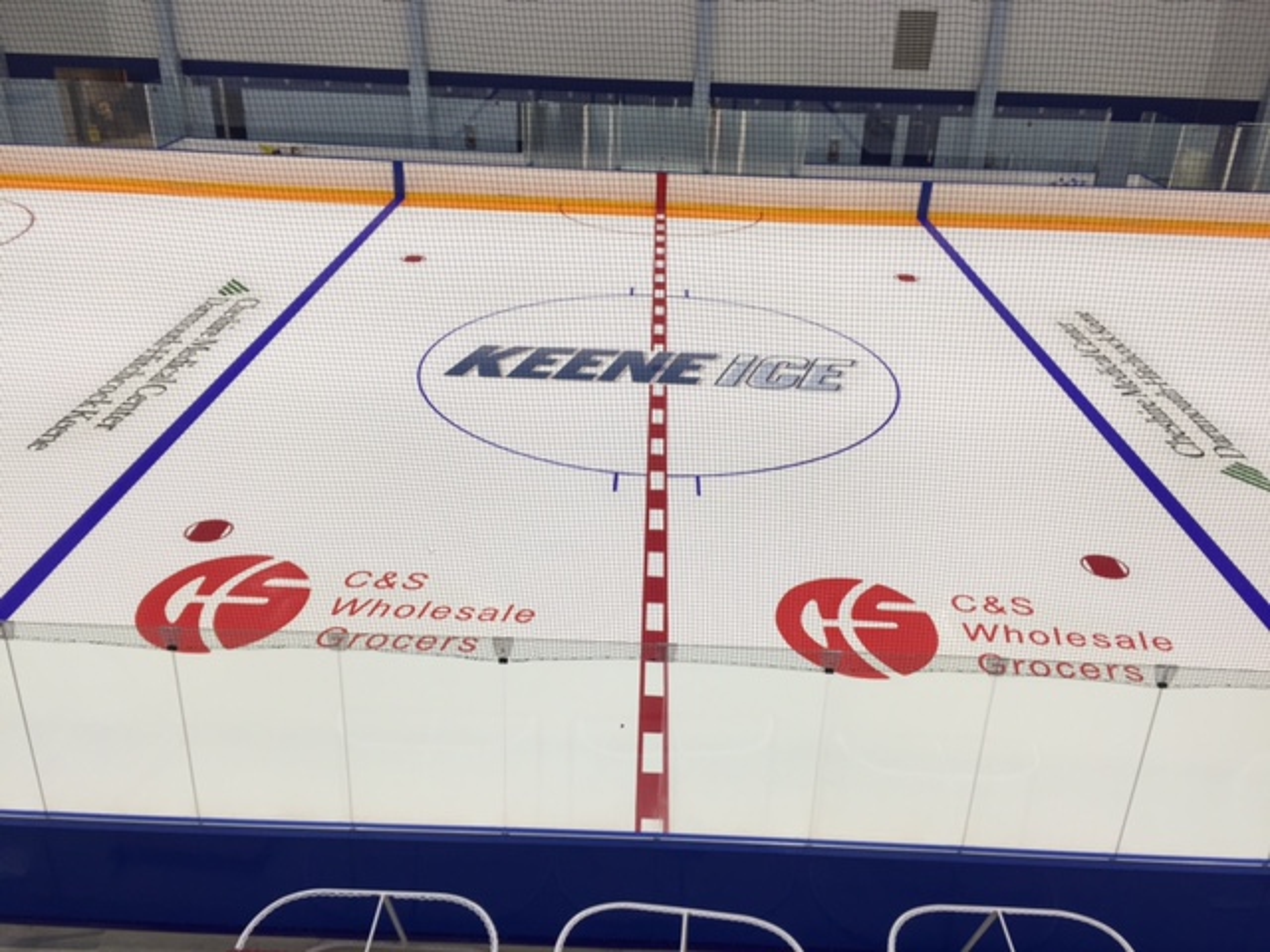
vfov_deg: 48.2
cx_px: 635
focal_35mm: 29
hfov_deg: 61.7
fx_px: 1064
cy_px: 476
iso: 40
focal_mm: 4.15
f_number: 2.2
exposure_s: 1/60
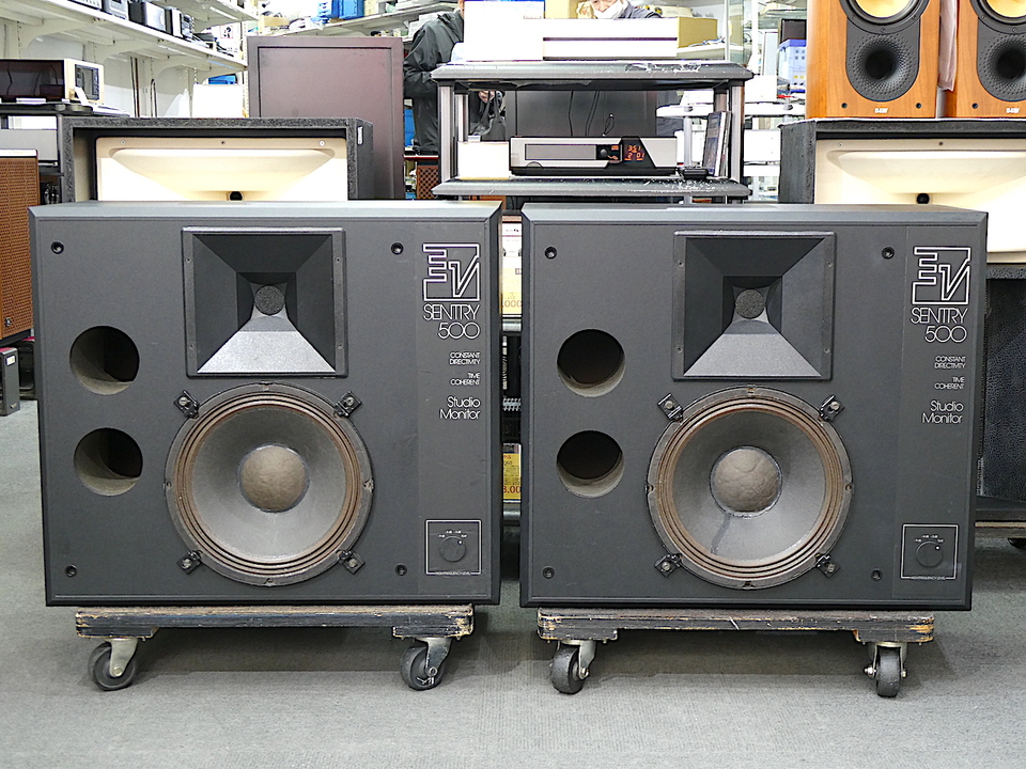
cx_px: 513
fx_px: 1482
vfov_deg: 29.1
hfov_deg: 38.2
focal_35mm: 50
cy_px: 384
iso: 200
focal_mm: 9
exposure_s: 1/3.2
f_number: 4.1
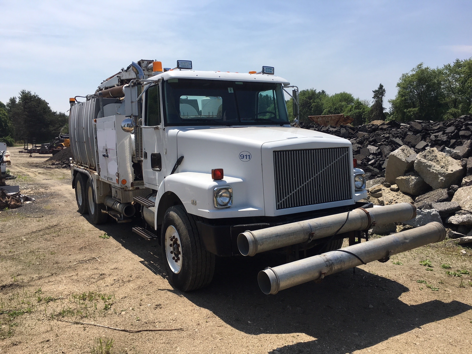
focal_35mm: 29
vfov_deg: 48.2
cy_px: 177
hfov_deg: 61.7
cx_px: 236
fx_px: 395
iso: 25
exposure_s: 1/2331
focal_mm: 4.15
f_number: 2.2
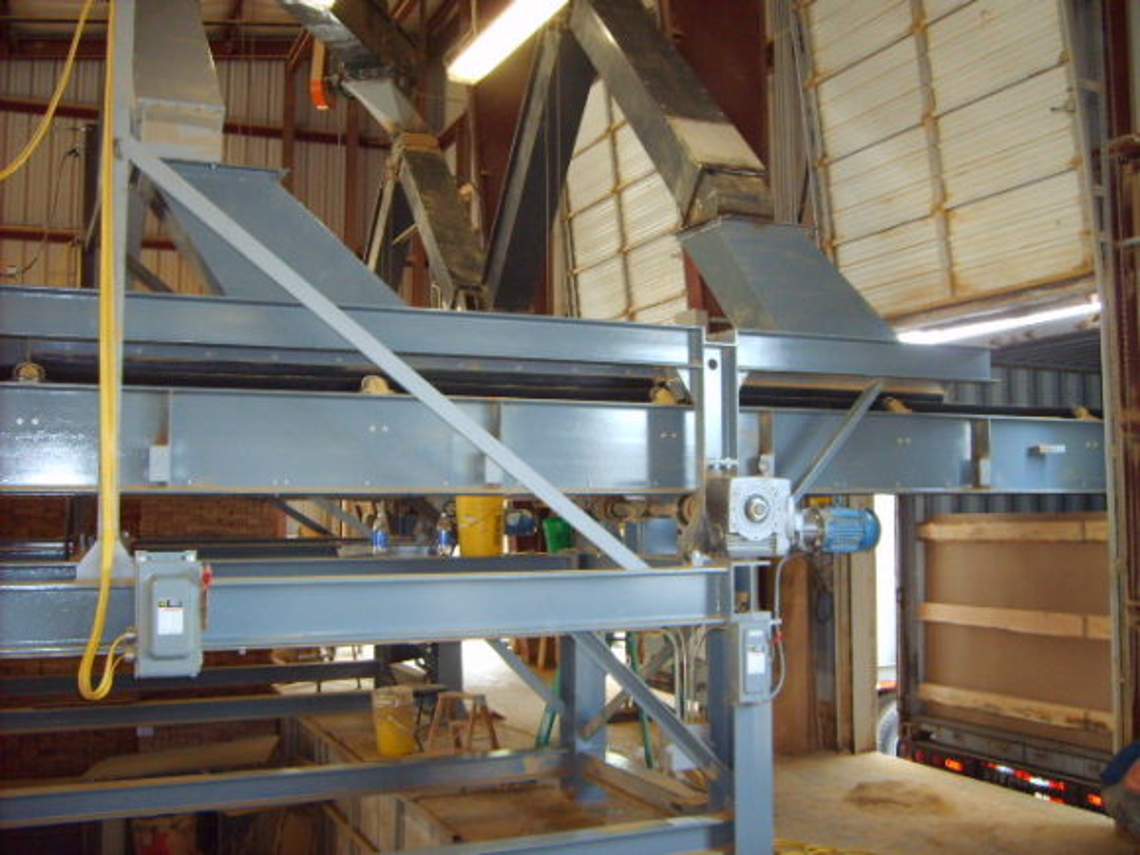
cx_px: 570
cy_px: 428
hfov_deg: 52.6
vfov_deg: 40.7
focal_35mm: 35
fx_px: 1153
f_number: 2.8
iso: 193
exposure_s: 1/45
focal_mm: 5.8
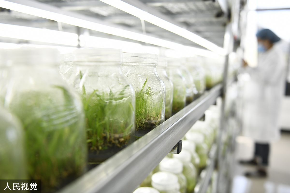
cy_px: 96
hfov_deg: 58.7
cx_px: 145
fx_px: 258
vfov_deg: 41.1
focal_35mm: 32
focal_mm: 32
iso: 320
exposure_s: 1/250
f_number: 3.2
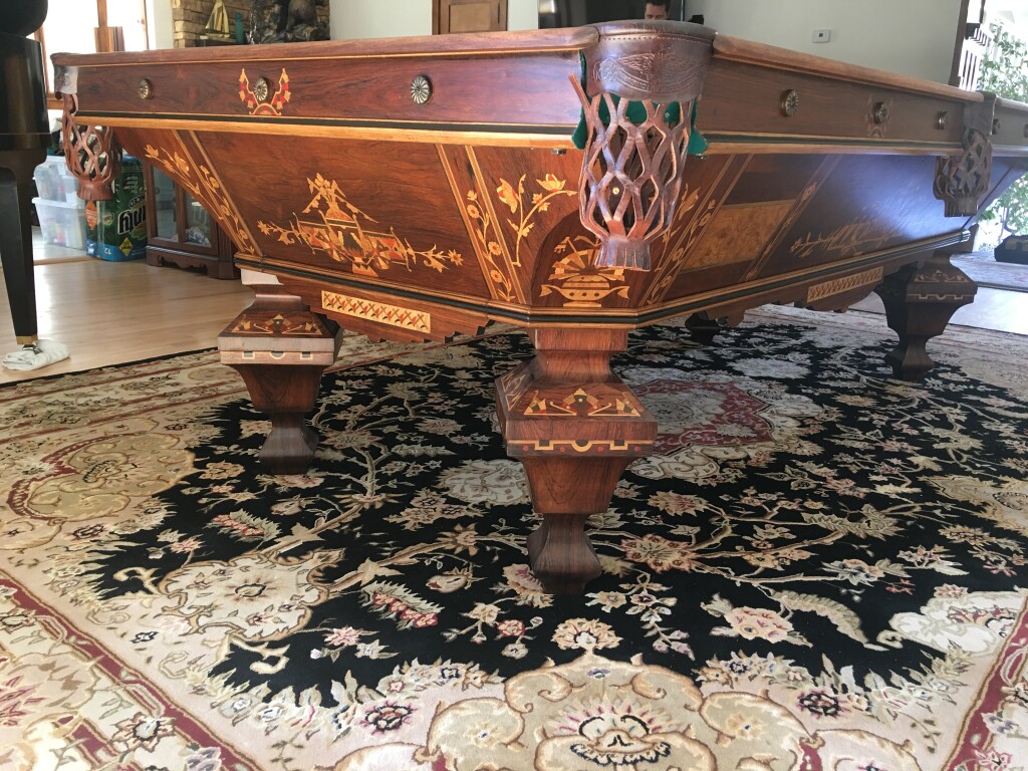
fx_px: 861
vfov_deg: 48.2
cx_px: 514
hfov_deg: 61.7
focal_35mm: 29
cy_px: 386
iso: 40
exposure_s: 1/15
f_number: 2.2
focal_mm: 4.15
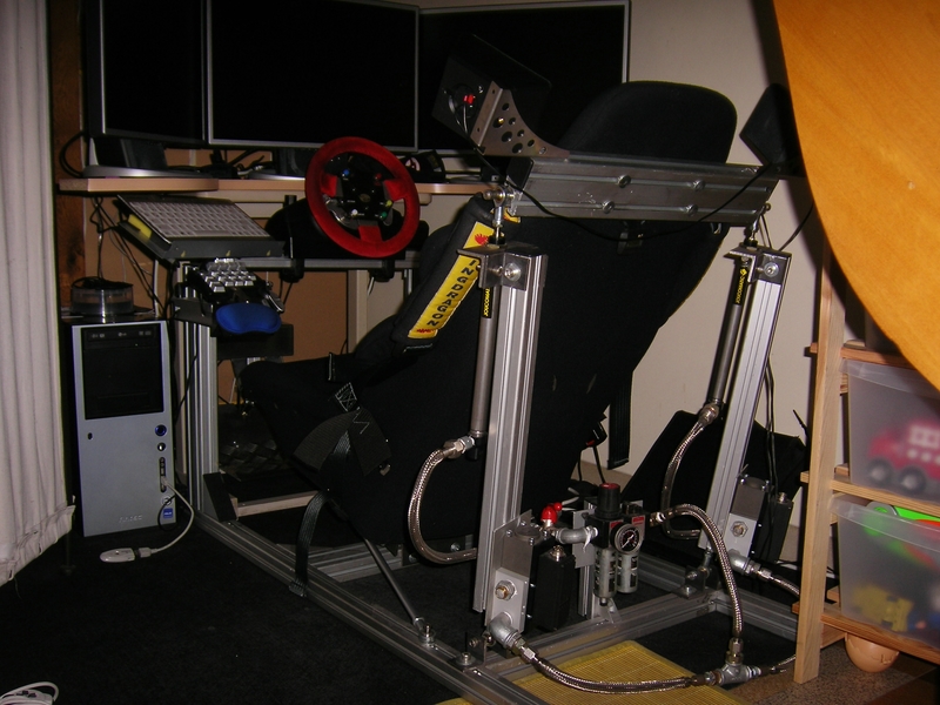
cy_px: 352
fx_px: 978
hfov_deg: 51.4
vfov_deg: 39.7
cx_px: 470
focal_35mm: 36
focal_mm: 60
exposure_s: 1/60
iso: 64
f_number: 2.8
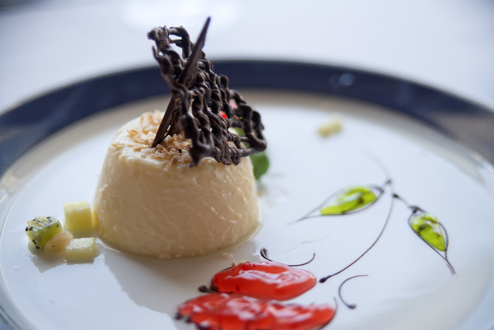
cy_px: 165
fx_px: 961
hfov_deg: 28.8
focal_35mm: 70
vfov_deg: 19.5
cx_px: 247
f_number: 3.2
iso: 800
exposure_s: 1/500
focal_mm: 70
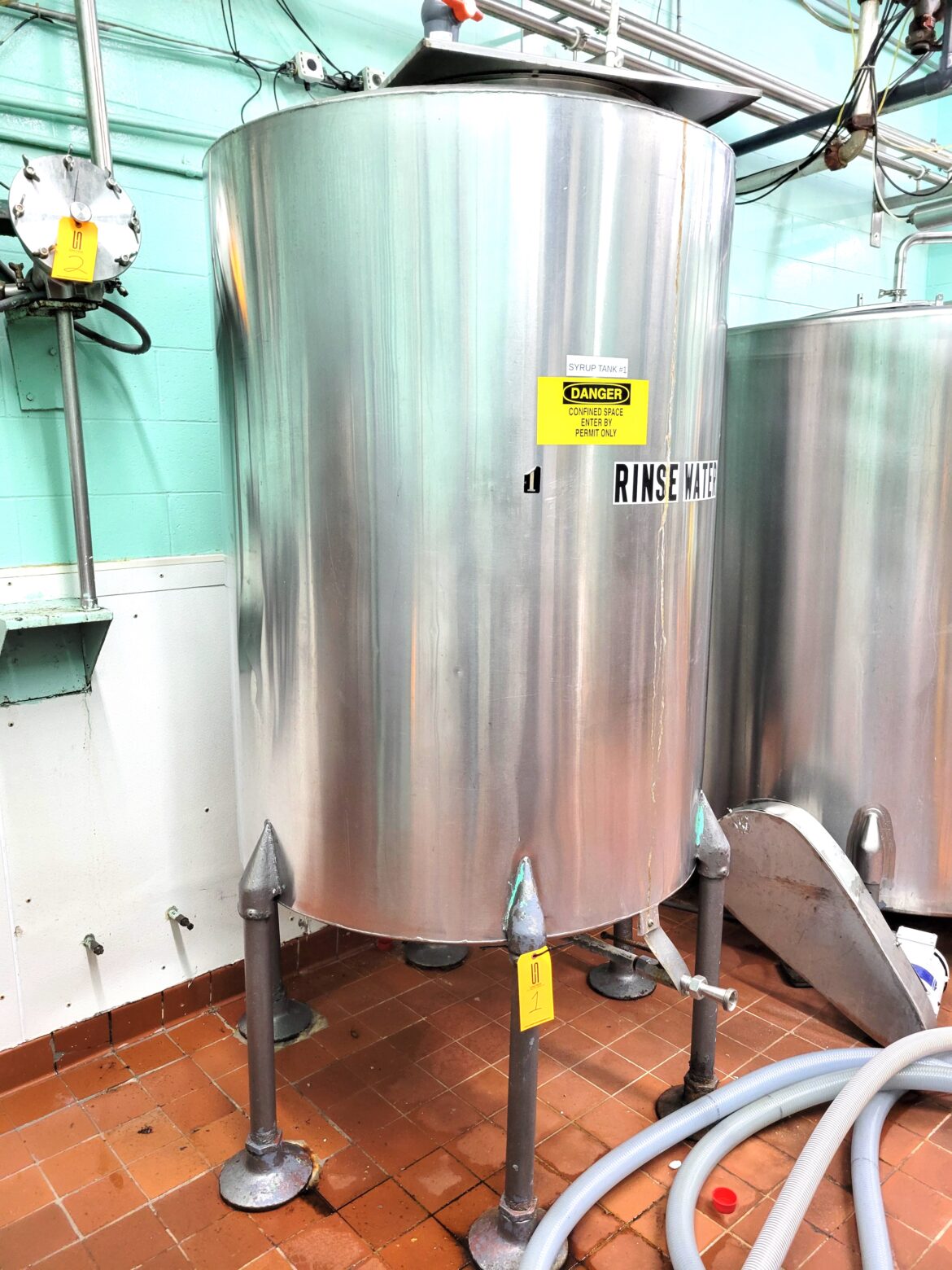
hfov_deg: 53.1
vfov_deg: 67.3
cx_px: 476
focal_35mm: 26
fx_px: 953
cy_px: 635
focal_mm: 5.4
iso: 250
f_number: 1.8
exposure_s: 1/60
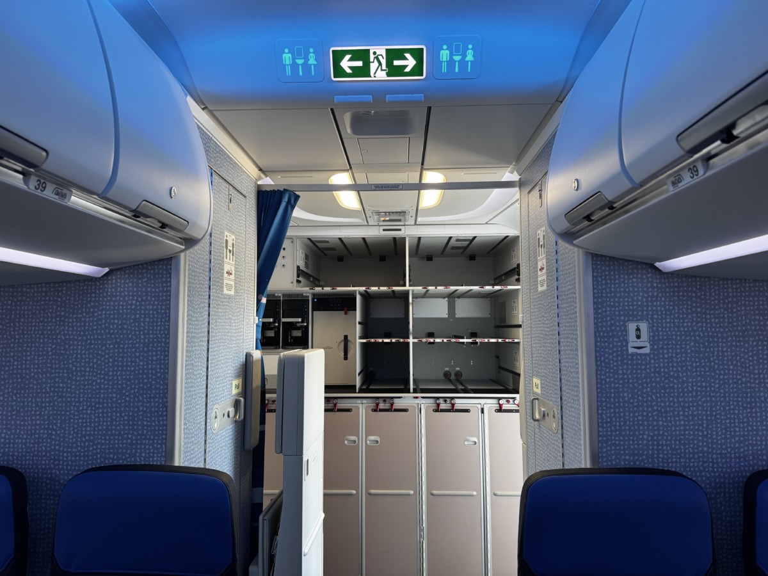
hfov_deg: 71.6
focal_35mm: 24
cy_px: 288
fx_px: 532
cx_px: 384
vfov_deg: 56.8
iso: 200
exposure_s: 1/92
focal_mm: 6.76
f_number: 1.78
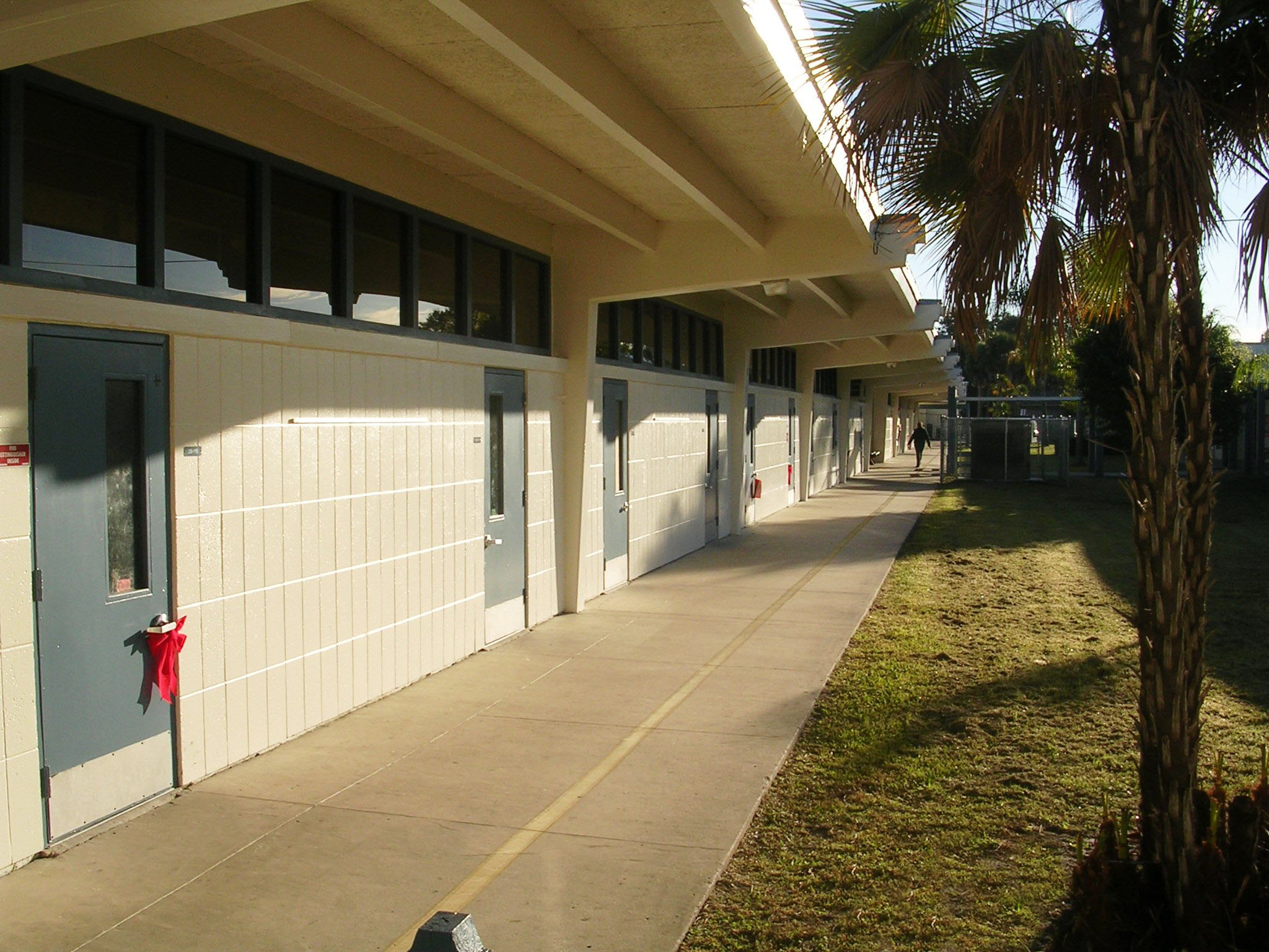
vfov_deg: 37.7
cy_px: 476
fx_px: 1393
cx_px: 634
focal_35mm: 38
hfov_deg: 49.0
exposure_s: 1/268
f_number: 5.6
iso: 50
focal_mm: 5.8
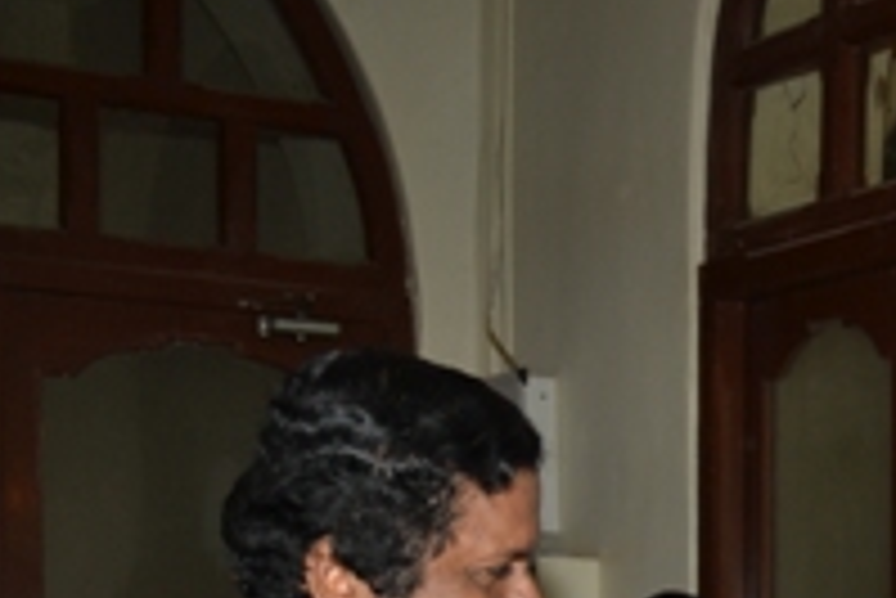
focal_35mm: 106
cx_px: 1265
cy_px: 933
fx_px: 2640
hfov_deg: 17.6
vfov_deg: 12.2
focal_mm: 22
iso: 200
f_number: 4.5
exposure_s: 1/100
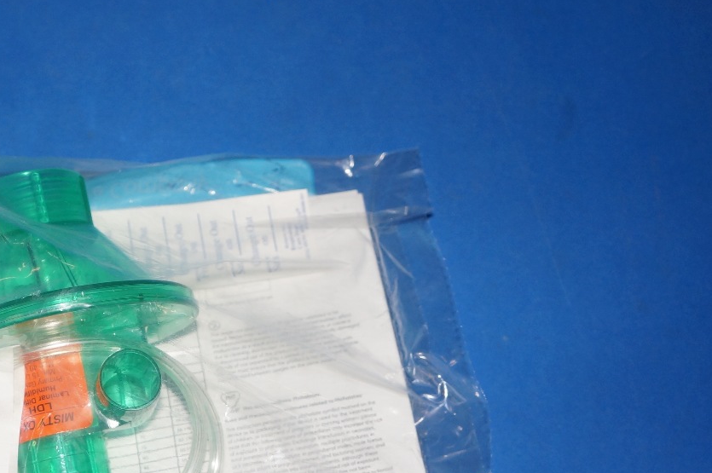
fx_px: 1363
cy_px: 376
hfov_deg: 28.4
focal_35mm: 69
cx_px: 101
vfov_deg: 19.5
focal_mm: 24
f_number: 4
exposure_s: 1/60
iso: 400
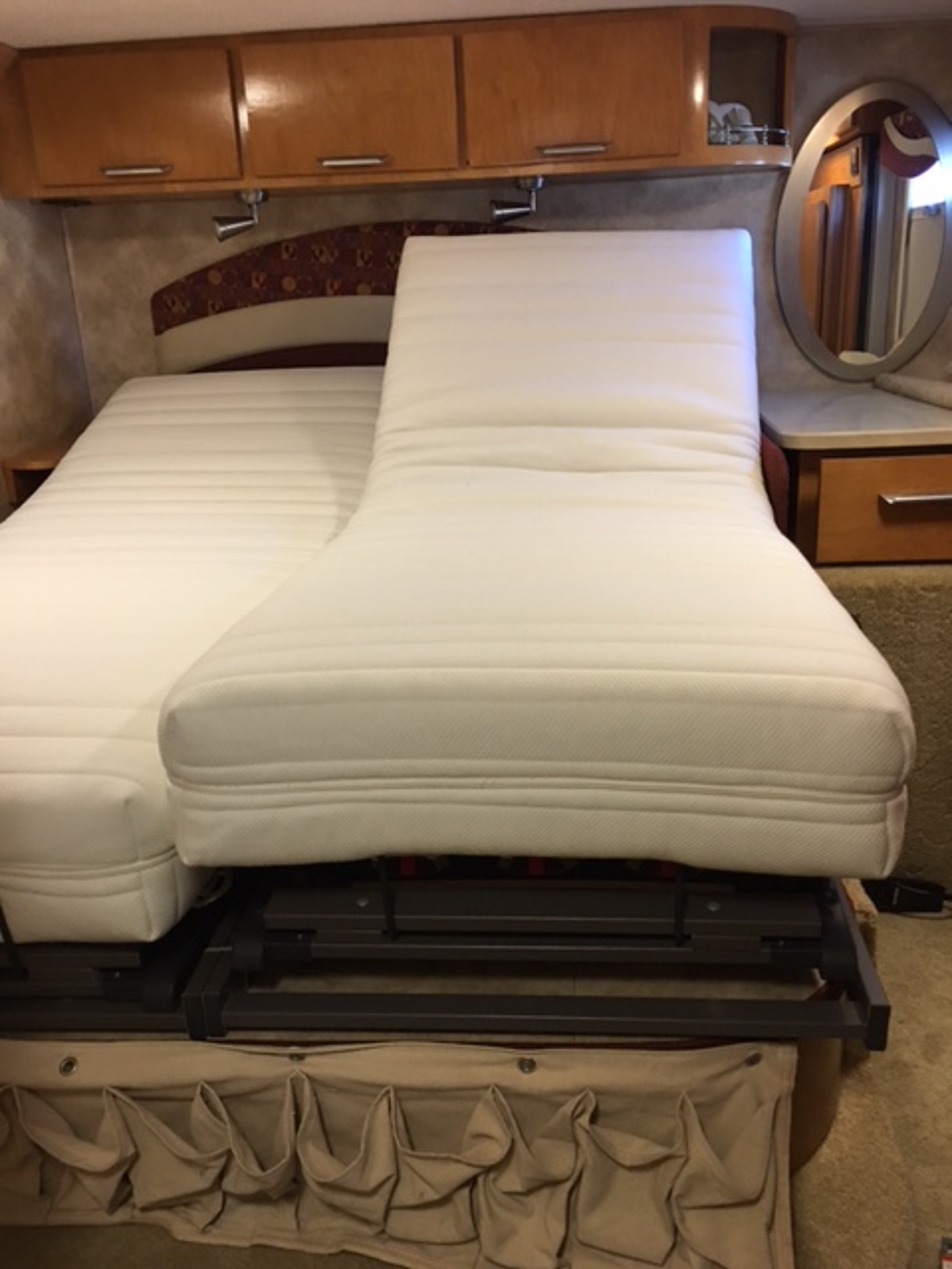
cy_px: 634
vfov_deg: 61.7
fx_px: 1063
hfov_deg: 48.2
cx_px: 476
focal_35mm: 29
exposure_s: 1/15
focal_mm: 4.15
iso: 50
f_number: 2.2
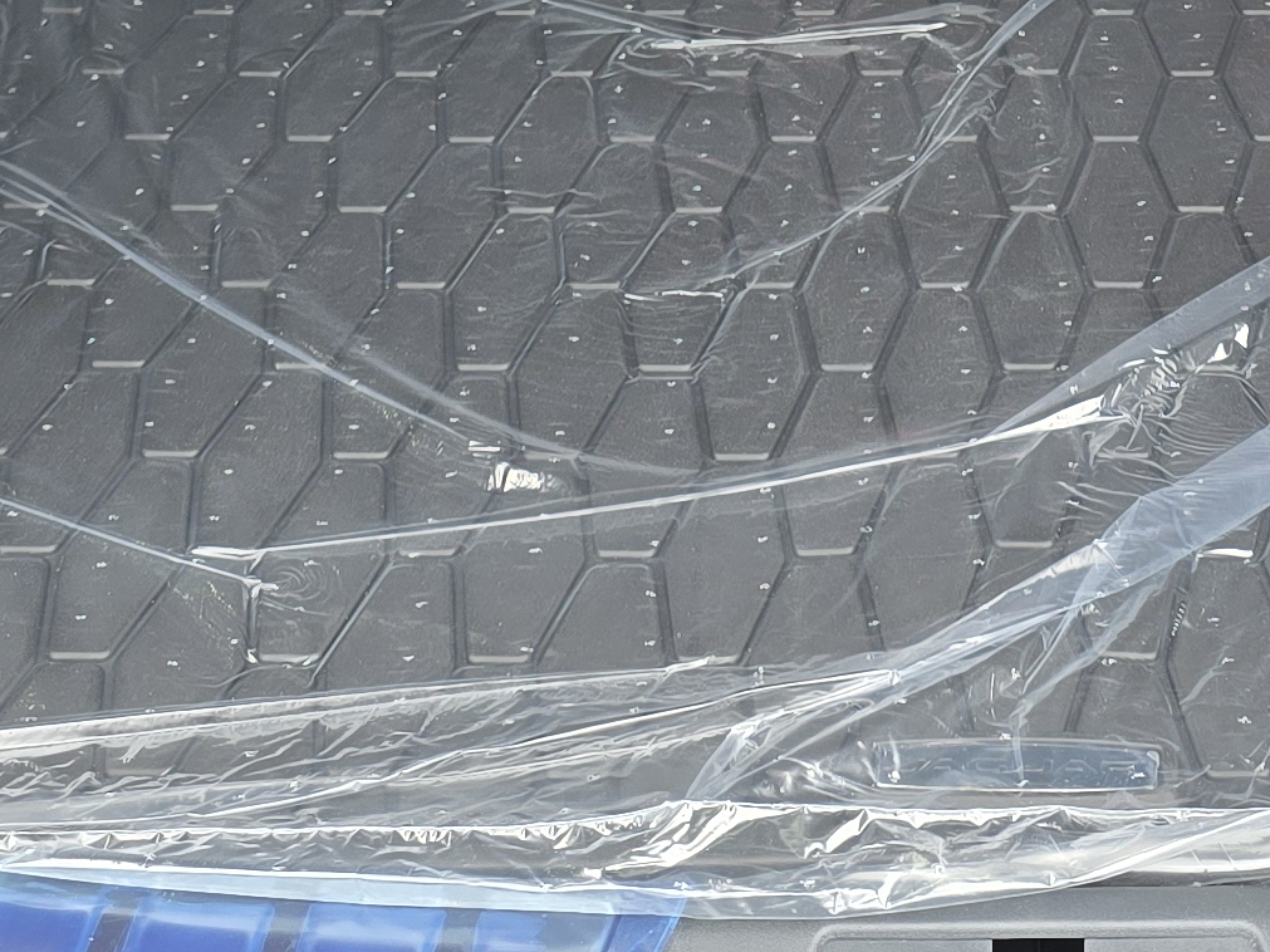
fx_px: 3338
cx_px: 1005
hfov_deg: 21.3
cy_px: -470
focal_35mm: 91
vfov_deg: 15.1
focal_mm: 6.3
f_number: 1.7
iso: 32
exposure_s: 1/180
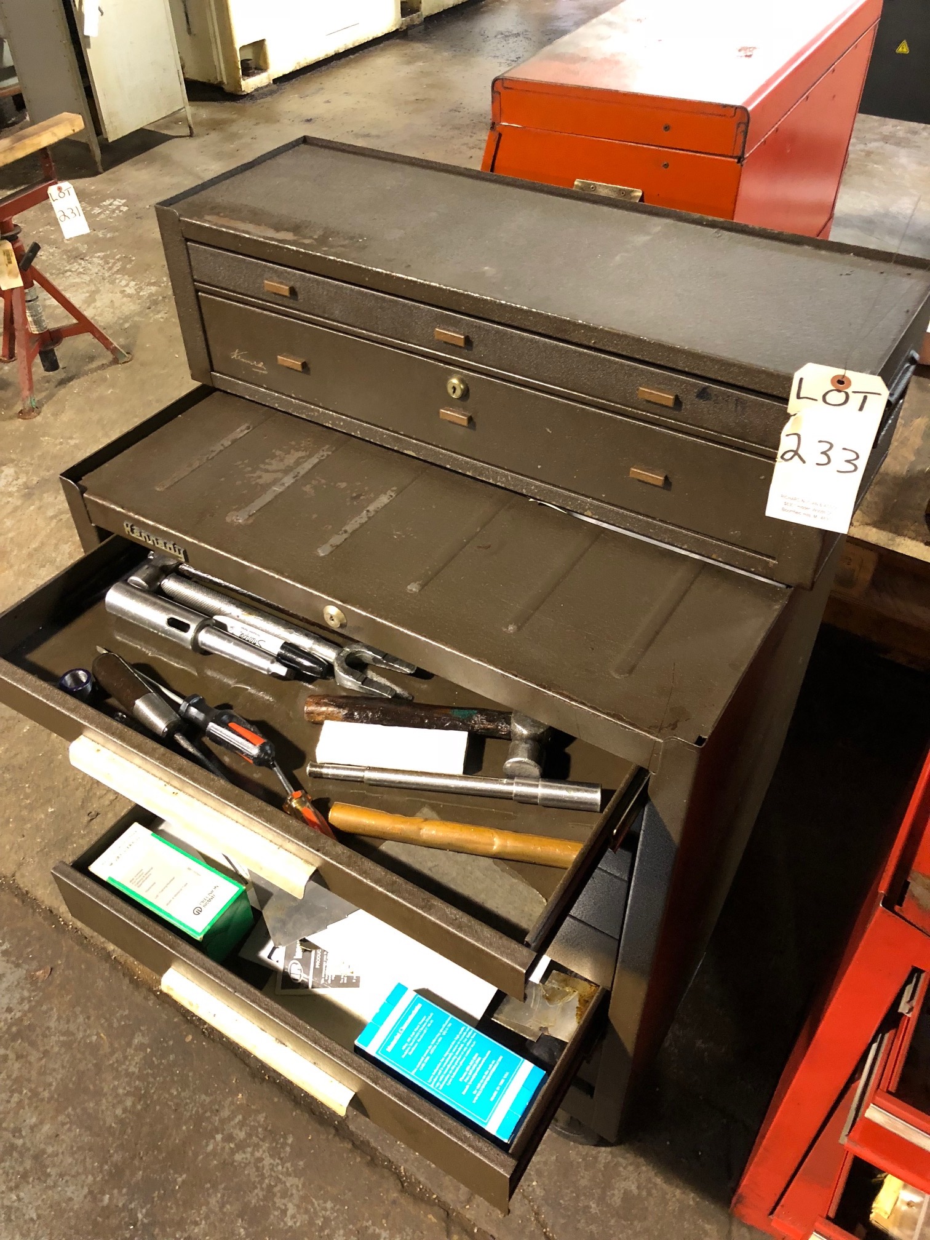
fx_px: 1003
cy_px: 620
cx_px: 465
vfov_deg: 63.4
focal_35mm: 28
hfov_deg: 49.7
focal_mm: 4
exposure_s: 1/5
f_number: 1.8
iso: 100
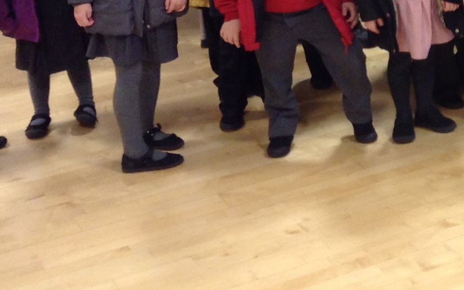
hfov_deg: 18.5
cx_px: 595
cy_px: -111
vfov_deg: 12.0
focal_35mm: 105
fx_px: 1328
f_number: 2.4
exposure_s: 1/24
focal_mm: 3.3
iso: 50
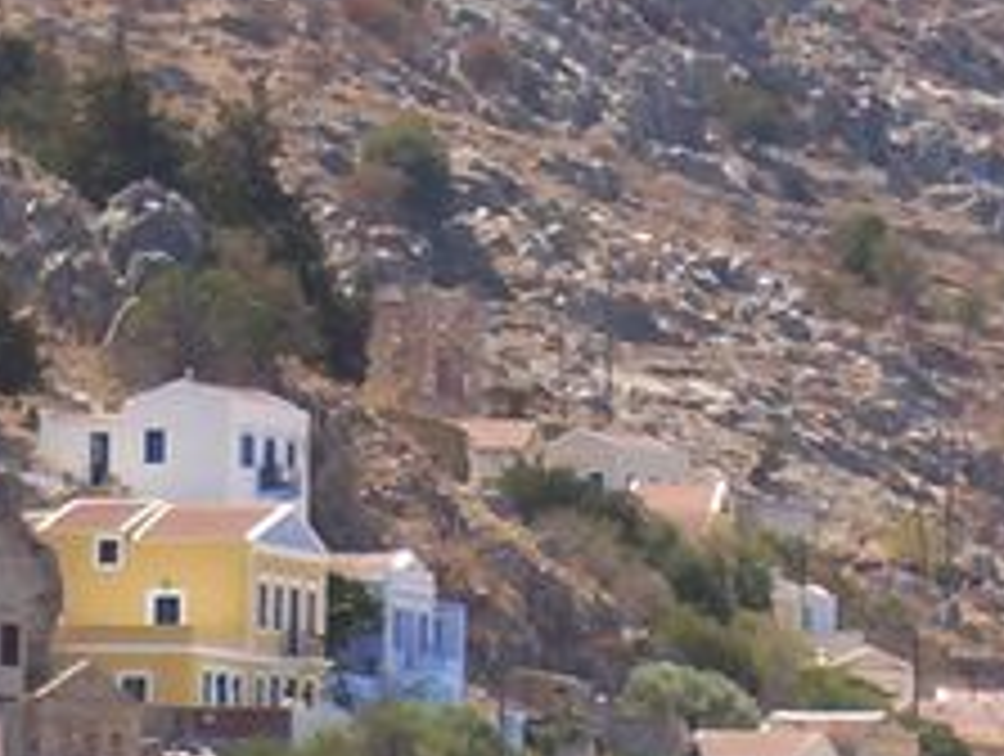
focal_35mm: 388
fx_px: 11272
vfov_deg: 3.8
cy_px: 621
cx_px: -180
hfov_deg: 5.1
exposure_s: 1/664
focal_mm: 16.61
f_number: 4.72
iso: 100
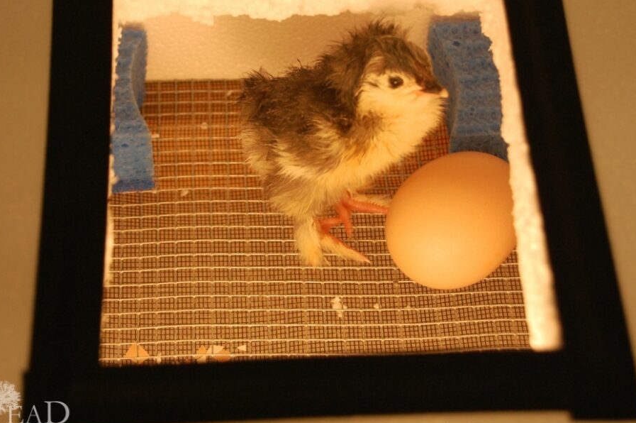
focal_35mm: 107
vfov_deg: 12.8
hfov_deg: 19.2
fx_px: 1882
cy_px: 171
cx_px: 260
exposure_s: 1/20
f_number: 5.6
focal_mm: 55
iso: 800
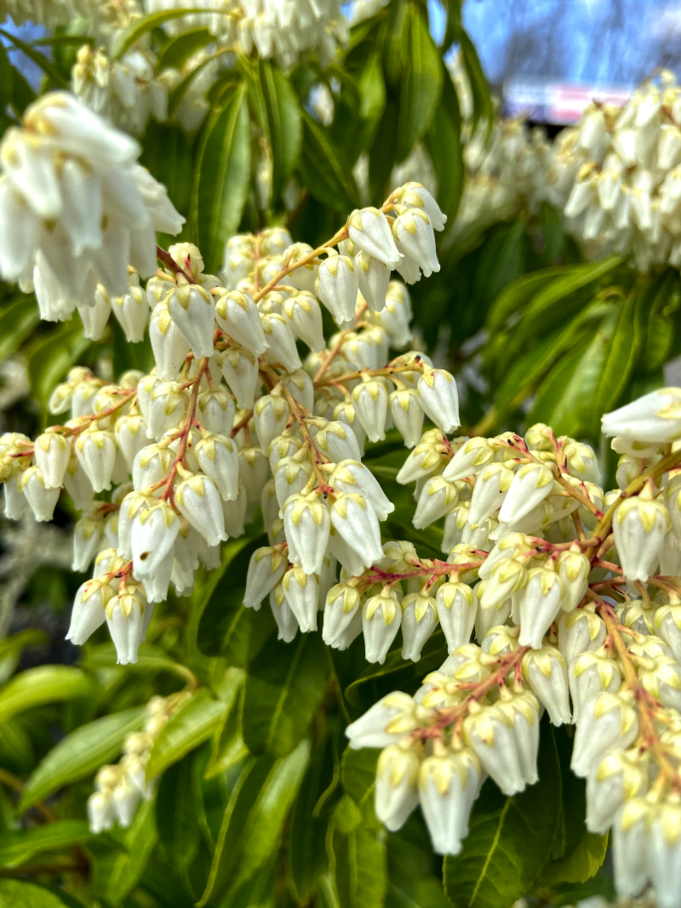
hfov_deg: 53.1
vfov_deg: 67.3
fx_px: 682
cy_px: 454
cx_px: 340
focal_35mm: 26
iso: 32
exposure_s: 1/1931
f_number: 1.8
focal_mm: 4.2
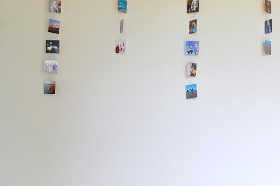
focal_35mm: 53
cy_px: 46
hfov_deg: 36.9
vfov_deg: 25.2
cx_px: 197
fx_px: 412
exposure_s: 1/50
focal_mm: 18
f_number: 4.5
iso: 100
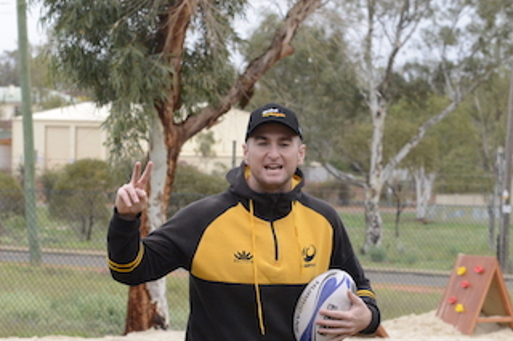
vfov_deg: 6.3
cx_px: 295
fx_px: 3119
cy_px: 249
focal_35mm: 219
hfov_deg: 9.4
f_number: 6.3
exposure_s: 1/2000
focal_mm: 70
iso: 2500
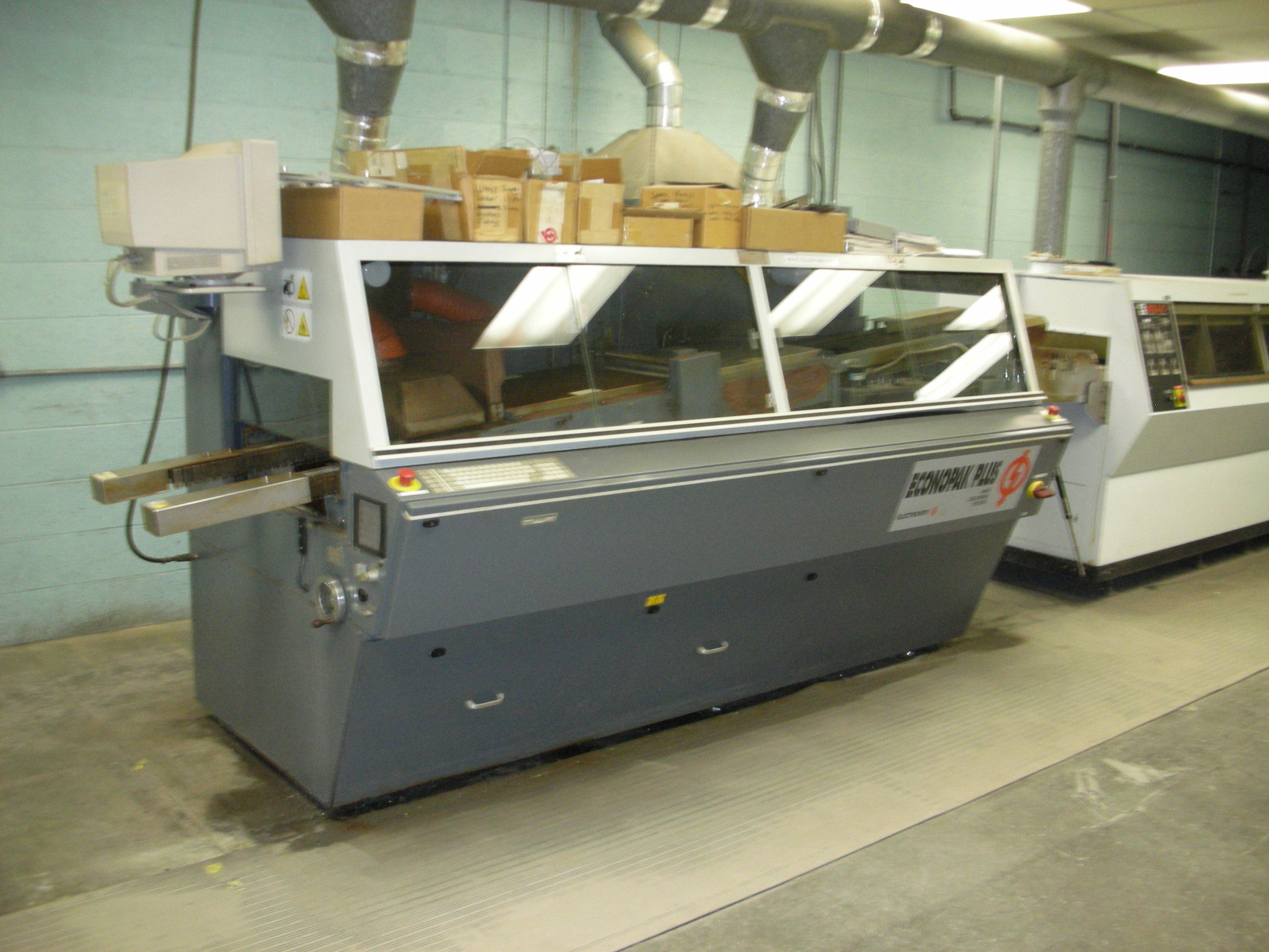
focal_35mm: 35
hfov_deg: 52.6
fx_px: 1283
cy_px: 476
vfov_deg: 40.7
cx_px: 634
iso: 200
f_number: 3
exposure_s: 1/12.1
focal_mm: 5.8
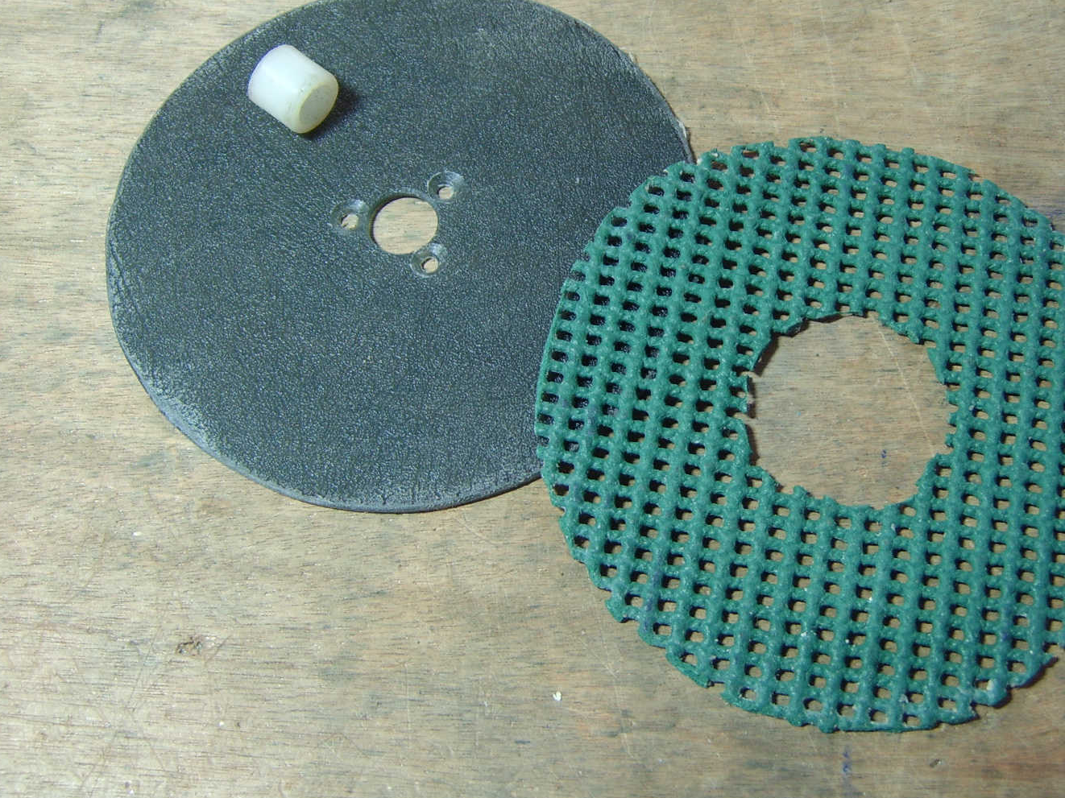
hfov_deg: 41.2
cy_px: 327
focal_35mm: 46
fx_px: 1415
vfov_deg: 31.4
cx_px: 607
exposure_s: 1/6
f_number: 2.7
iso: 100
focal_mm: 9.86
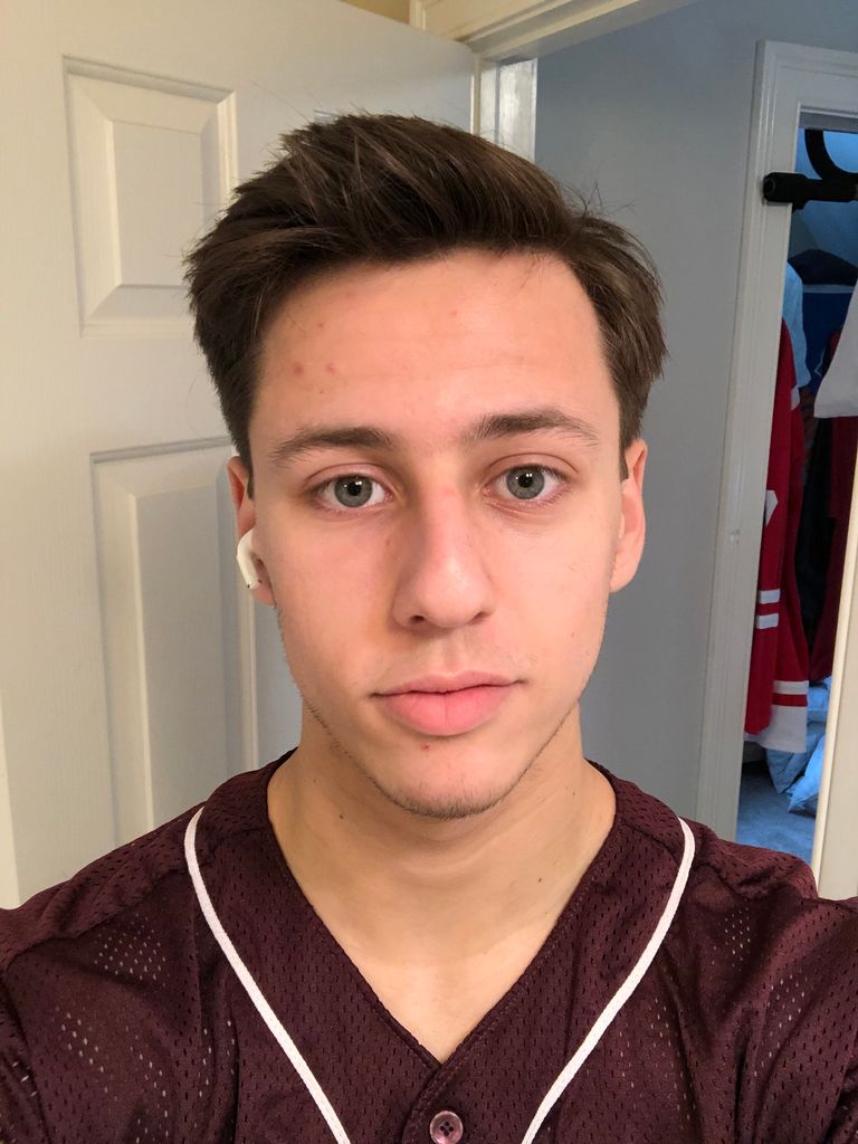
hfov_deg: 44.2
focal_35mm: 32
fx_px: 1058
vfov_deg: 56.8
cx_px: 429
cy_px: 572
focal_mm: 2.87
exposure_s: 1/30
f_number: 2.2
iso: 64
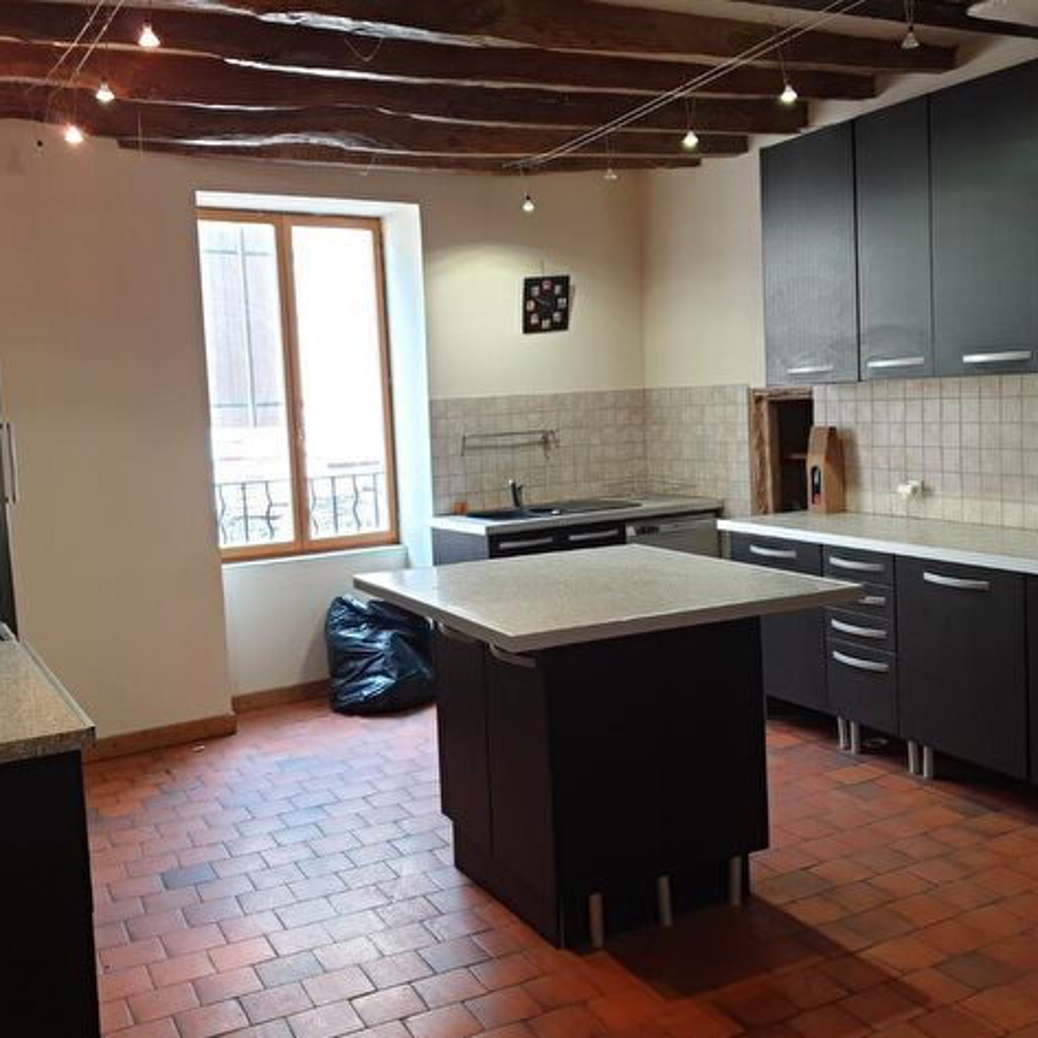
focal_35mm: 34
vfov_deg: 48.4
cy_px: 506
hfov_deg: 48.4
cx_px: 551
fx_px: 1153
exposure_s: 1/50
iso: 64
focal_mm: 4.3
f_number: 1.5
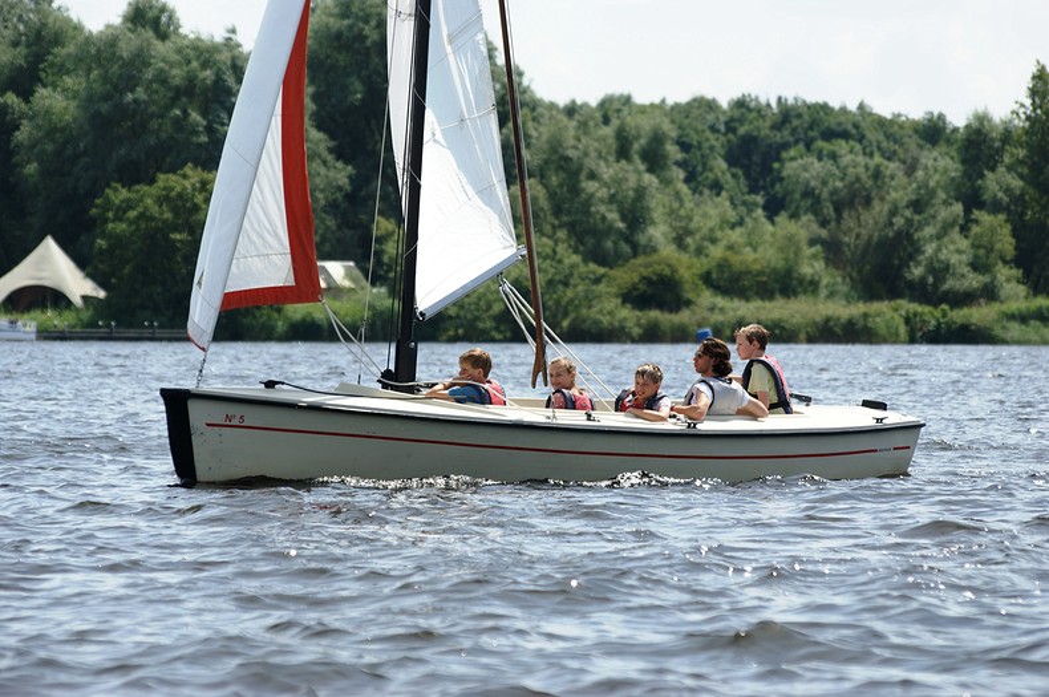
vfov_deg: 5.1
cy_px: 348
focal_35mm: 270
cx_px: 524
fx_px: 7859
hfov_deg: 7.6
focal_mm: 180
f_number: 6.3
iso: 100
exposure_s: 1/500
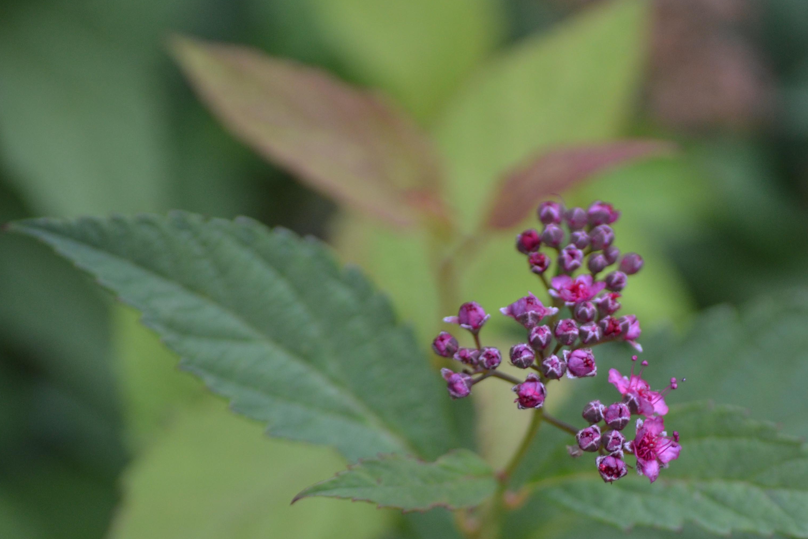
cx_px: 616
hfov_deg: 4.5
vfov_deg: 3.0
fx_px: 10279
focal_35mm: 458
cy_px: 365
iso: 400
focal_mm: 200
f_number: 5.6
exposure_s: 1/250
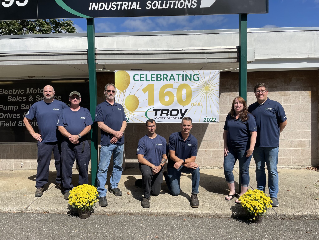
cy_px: 120
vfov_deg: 53.1
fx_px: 240
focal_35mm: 26
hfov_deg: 67.3
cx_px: 160
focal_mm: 4.2
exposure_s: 1/5051
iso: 32
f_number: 1.6
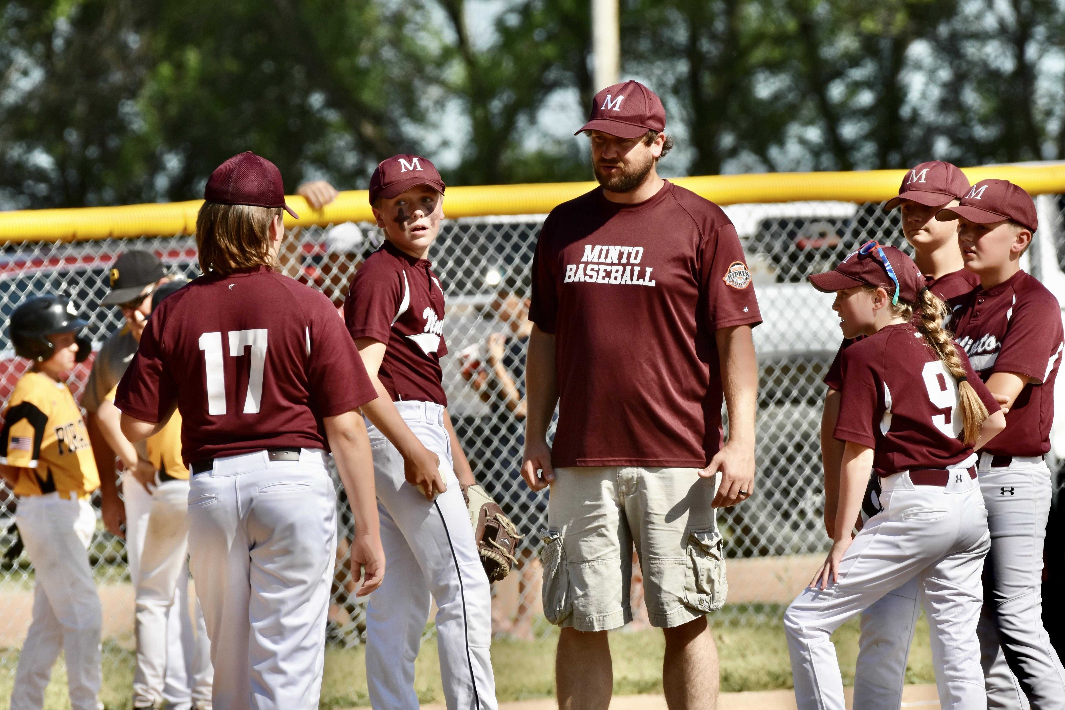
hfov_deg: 4.0
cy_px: 355
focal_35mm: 510
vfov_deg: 2.7
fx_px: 15086
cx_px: 532
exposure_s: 1/1000
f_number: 8
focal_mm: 340
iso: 560
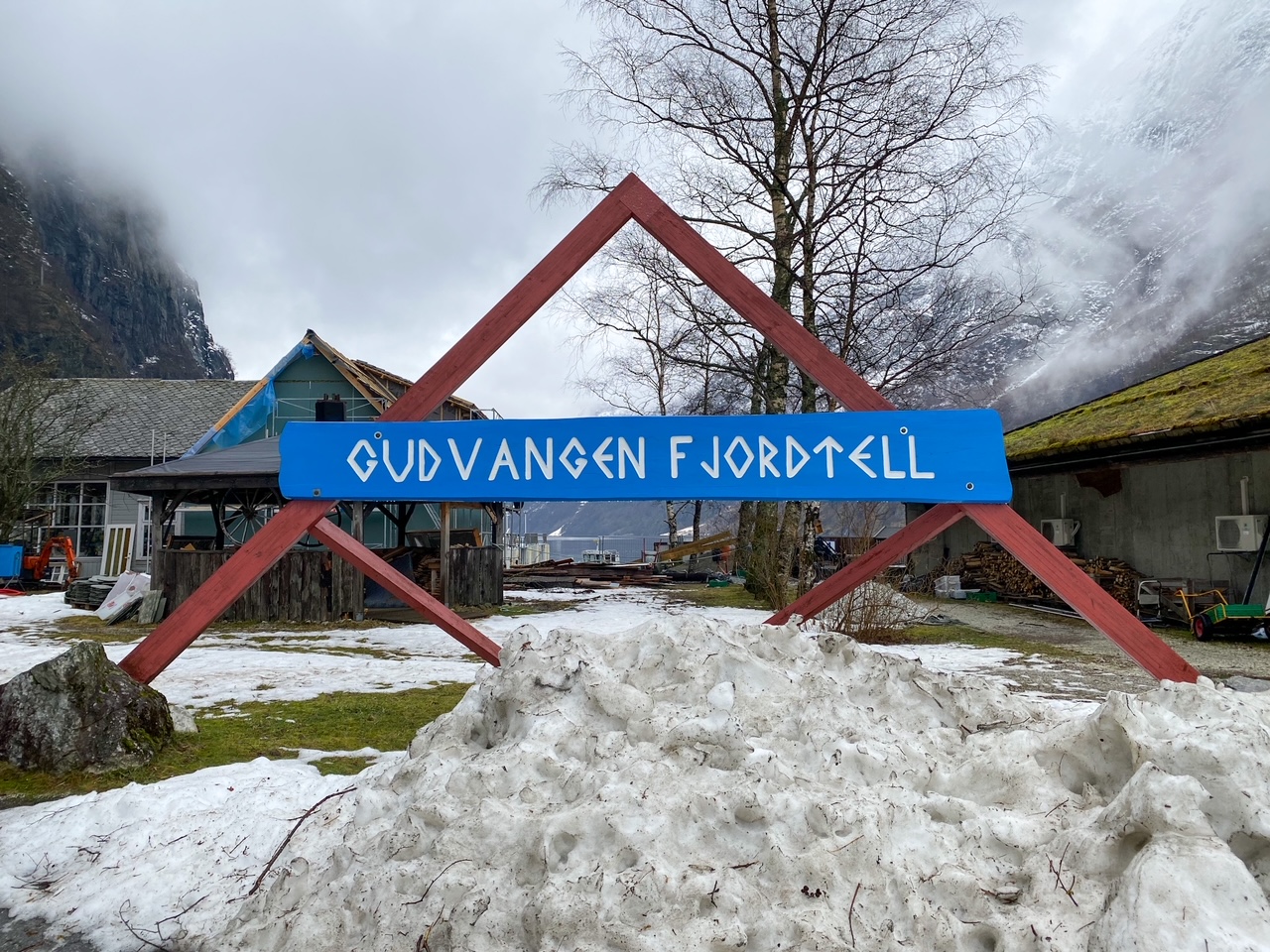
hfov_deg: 67.3
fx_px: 954
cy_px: 476
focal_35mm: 26
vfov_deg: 53.1
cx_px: 635
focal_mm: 4.25
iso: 32
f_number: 1.8
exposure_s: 1/430
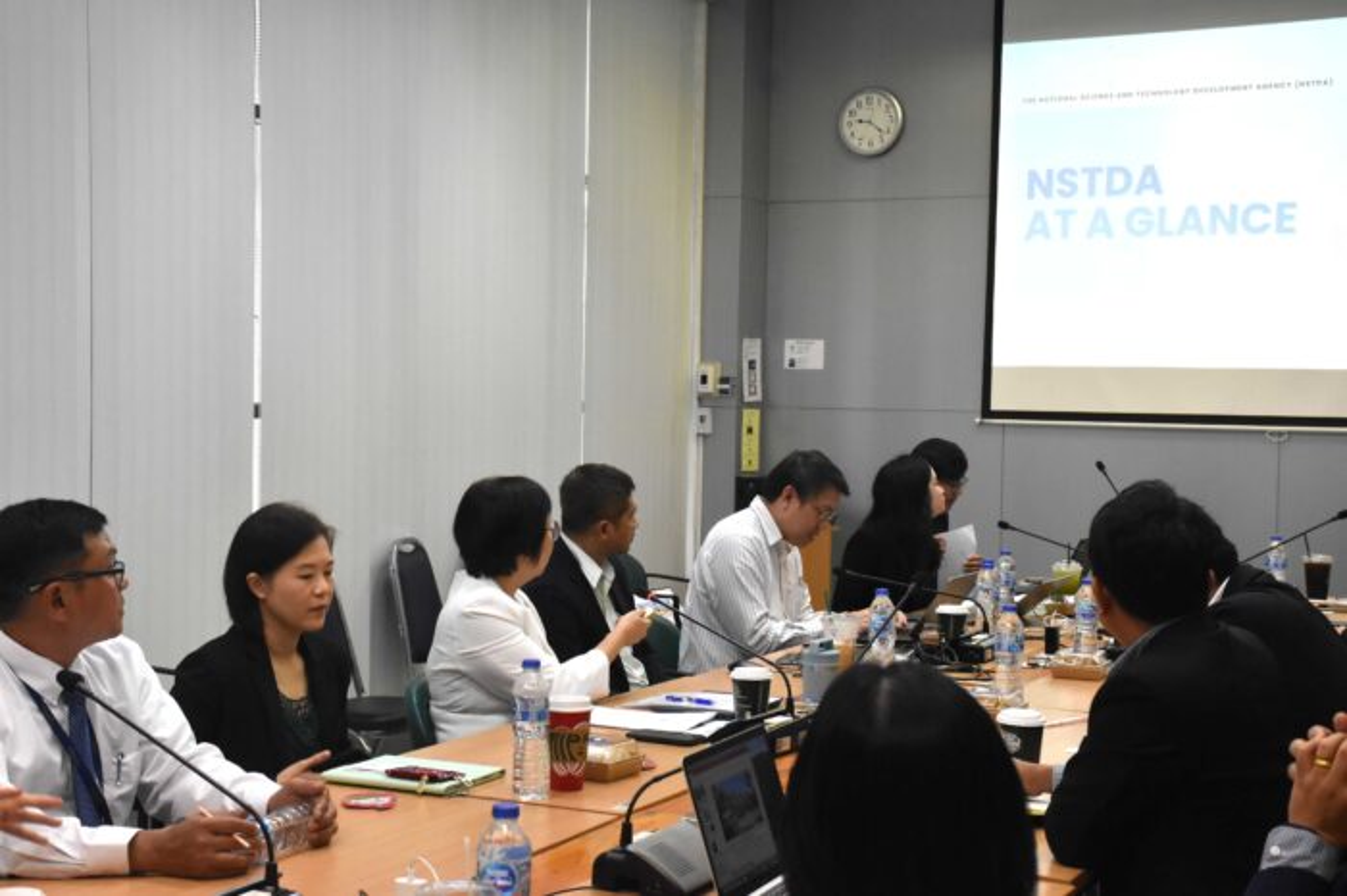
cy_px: 448
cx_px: 674
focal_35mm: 52
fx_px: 1963
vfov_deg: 25.7
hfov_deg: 37.9
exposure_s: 1/200
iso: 2500
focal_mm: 35
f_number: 7.1
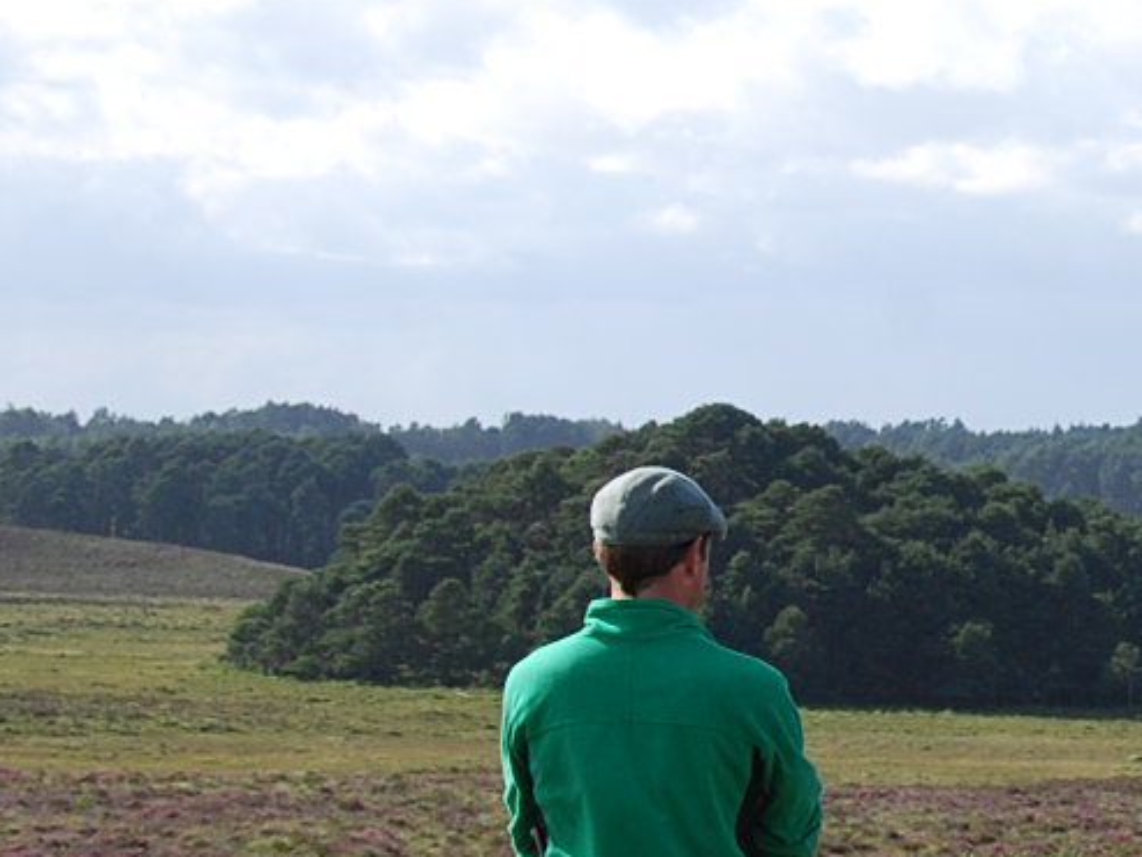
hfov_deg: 11.4
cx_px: 1420
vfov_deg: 8.7
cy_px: 558
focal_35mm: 170
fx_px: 5610
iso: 200
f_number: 10
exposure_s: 1/250
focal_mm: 30
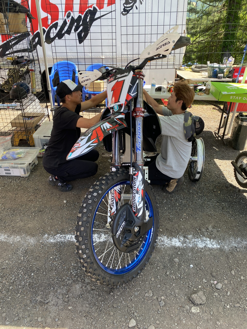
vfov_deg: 67.3
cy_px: 164
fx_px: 247
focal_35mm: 26
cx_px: 124
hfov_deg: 53.1
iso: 32
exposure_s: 1/382
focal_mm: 4.25
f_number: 1.8
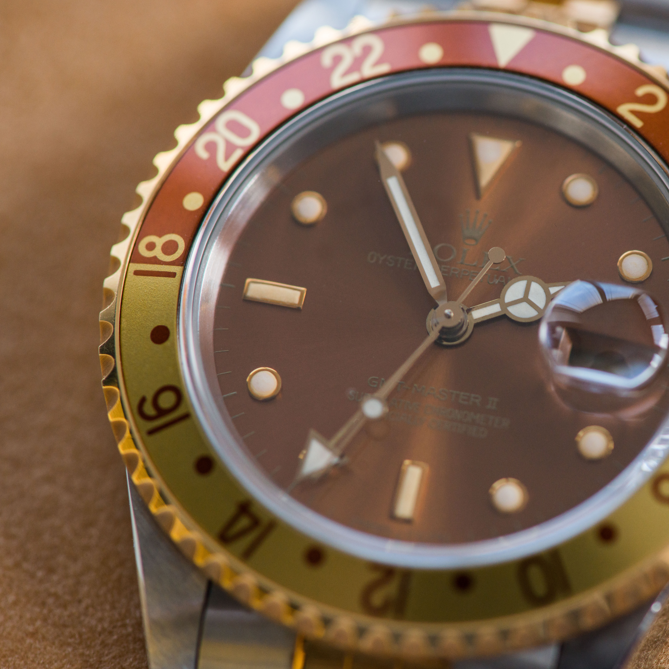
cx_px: 496
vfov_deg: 13.0
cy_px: 334
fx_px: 2930
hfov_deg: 13.0
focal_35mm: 134
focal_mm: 105
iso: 250
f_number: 9
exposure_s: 1/250
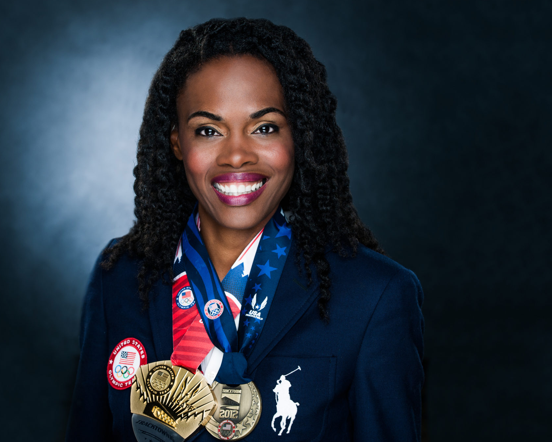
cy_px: 220
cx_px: 240
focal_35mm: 80
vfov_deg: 19.2
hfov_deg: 23.8
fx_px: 1307
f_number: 5.6
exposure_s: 1/200
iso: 125
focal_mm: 70
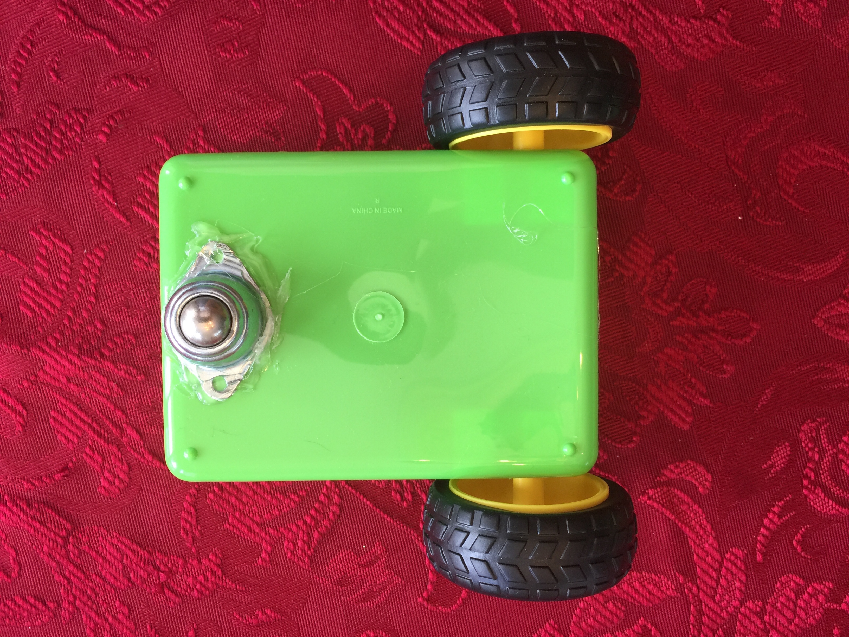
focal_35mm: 29
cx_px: 424
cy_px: 318
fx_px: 711
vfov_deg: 48.2
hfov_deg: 61.7
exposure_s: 1/15
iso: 40
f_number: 2.2
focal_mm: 4.15
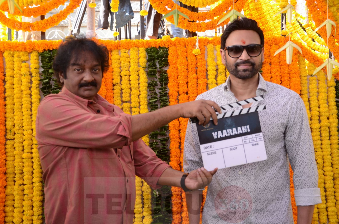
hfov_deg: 39.0
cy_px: 112
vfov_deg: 26.4
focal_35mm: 51
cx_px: 170
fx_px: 479
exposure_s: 1/125
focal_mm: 34
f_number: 5.6
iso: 800
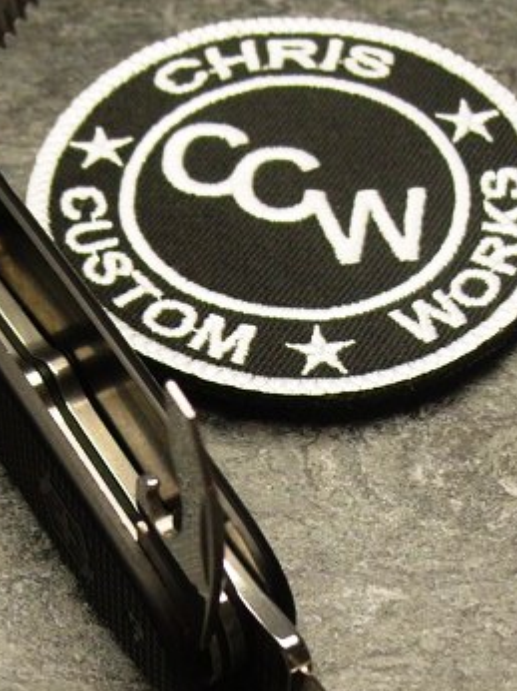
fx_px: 1615
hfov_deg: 18.2
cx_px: 186
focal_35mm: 81
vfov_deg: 23.8
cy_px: 539
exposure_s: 1/45
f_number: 2.8
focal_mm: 7.8
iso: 120
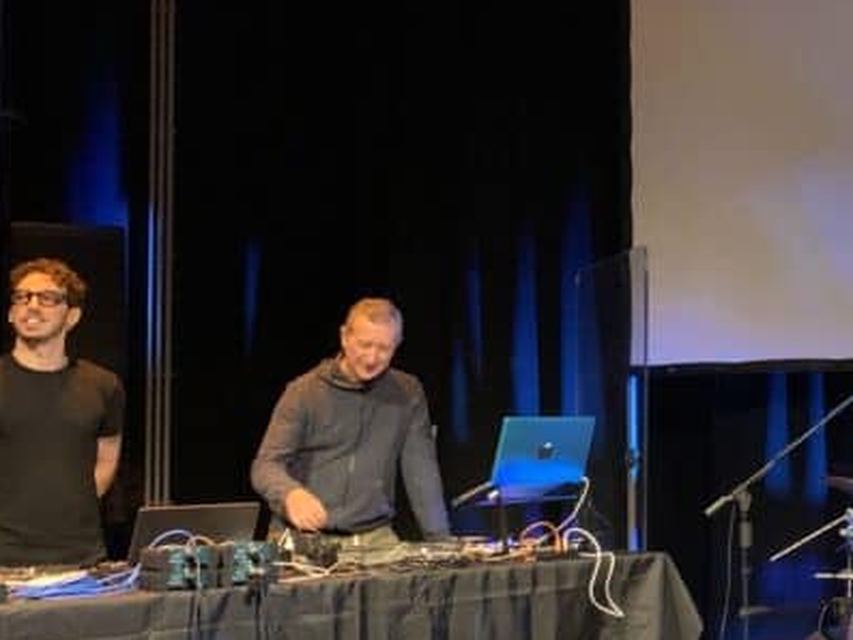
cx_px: 1094
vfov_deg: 21.9
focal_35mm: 67
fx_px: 1651
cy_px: 339
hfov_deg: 25.2
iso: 800
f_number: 1.8
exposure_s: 1/29
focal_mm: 4.25
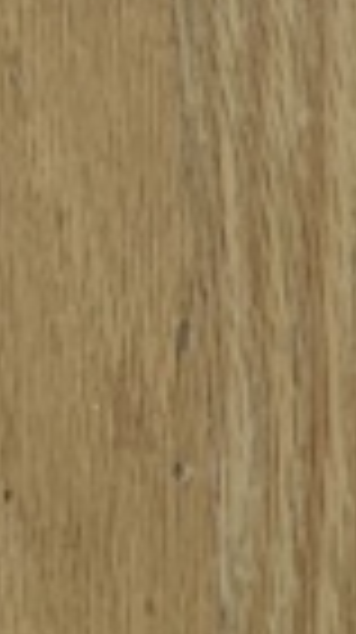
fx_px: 2710
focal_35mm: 161
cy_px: -989
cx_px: 284
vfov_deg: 10.9
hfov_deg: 7.5
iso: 200
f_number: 1.8
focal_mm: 4.25
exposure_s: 1/60
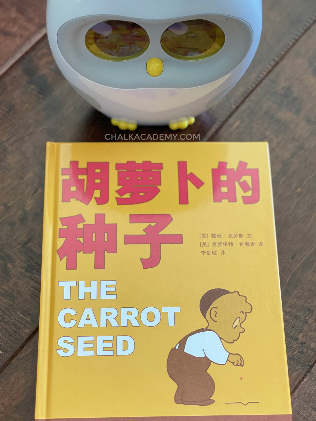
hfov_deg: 23.3
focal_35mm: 63
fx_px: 767
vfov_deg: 30.7
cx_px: 152
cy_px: 212
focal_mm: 6
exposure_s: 1/122
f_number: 2
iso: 160
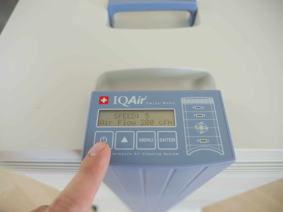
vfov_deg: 56.8
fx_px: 196
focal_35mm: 24
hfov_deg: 71.6
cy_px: 106
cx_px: 142
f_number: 2.8
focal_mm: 12
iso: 200
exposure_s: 1/100
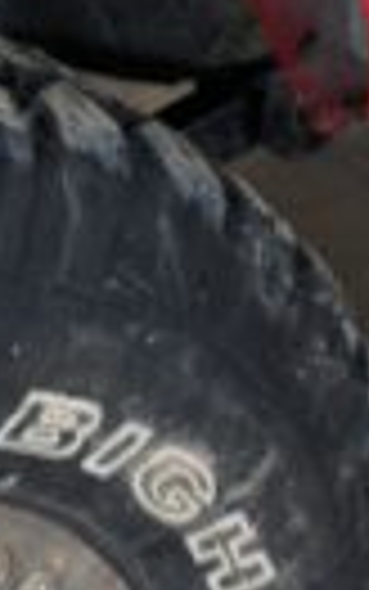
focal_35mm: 215
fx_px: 3456
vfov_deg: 9.6
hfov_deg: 6.1
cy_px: -126
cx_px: 477
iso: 1042
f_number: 2
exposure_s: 1/30
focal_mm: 4.67
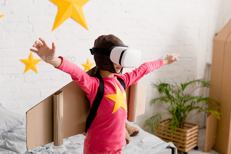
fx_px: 321
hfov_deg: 39.6
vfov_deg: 27.0
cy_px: 77
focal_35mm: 50
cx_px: 116
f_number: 3.2
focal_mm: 50
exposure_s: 1/200
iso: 100
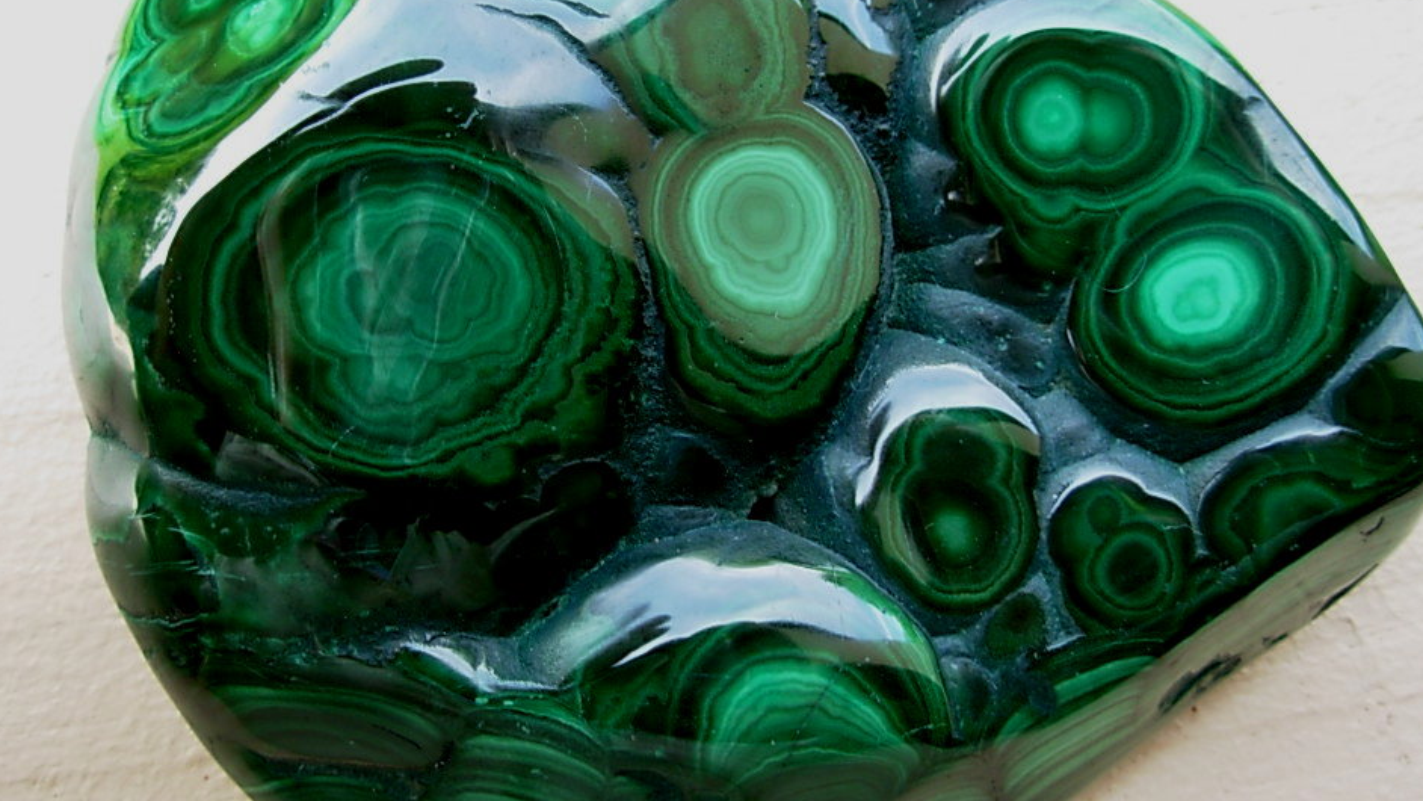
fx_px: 1698
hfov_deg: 45.5
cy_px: 354
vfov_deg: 26.5
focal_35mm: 45
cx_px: 693
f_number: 2.9
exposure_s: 1/76.1
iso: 50
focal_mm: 6.3
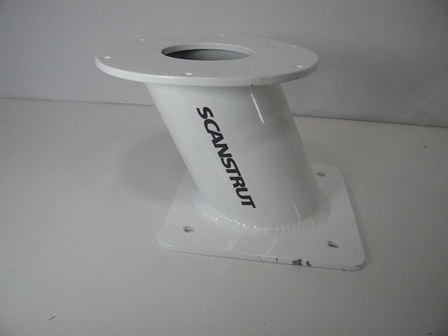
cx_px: 224
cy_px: 168
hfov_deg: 63.4
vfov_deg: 49.7
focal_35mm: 28
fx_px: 362
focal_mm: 5
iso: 720
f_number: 7
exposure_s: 1/506
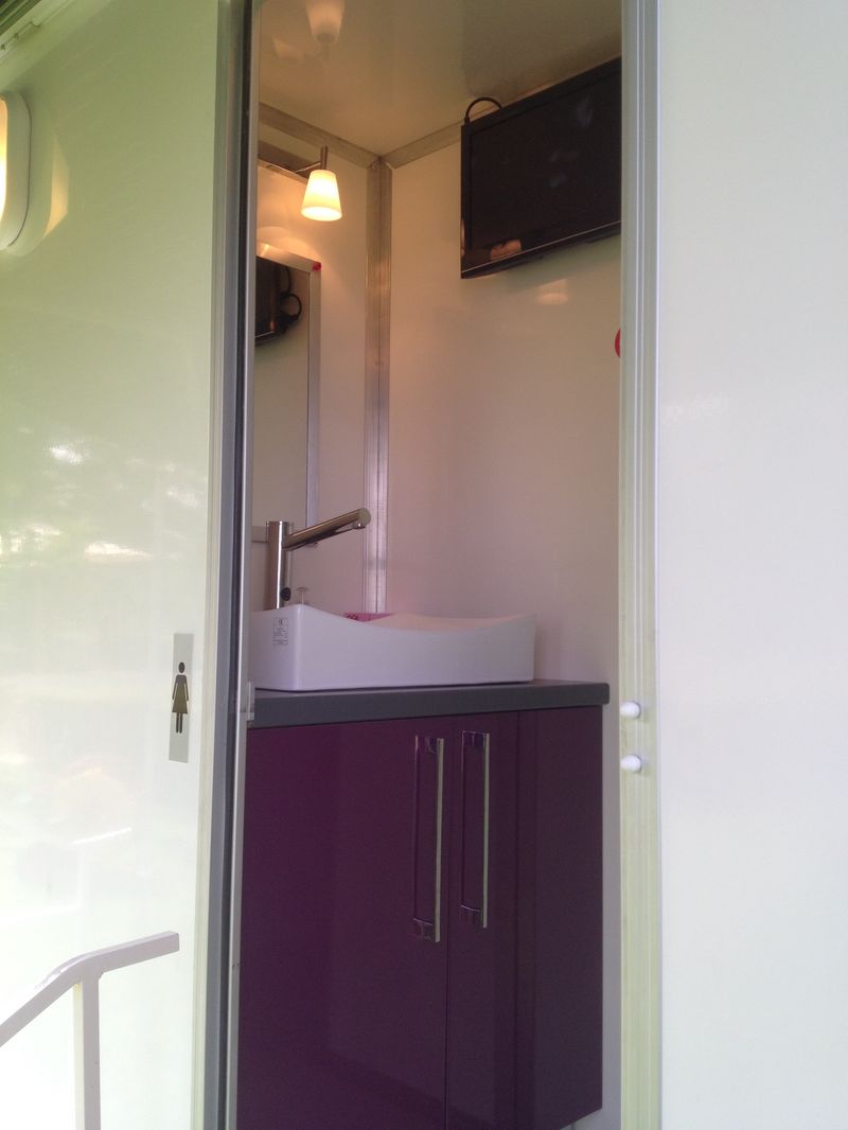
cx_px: 424
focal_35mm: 35
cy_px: 565
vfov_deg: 52.6
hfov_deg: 40.7
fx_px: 1143
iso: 64
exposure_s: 1/201
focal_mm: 4.28
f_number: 2.4
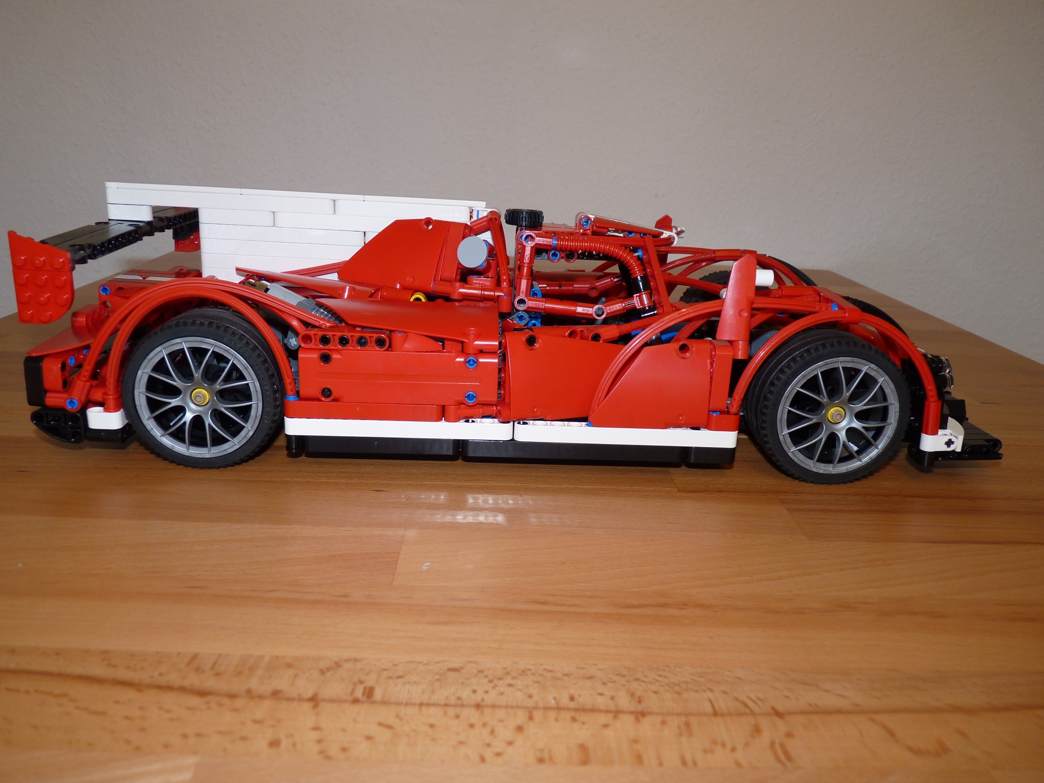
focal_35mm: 27
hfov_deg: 65.3
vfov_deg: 51.4
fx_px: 814
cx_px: 522
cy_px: 392
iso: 100
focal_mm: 4.8
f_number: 2.8
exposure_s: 1/30
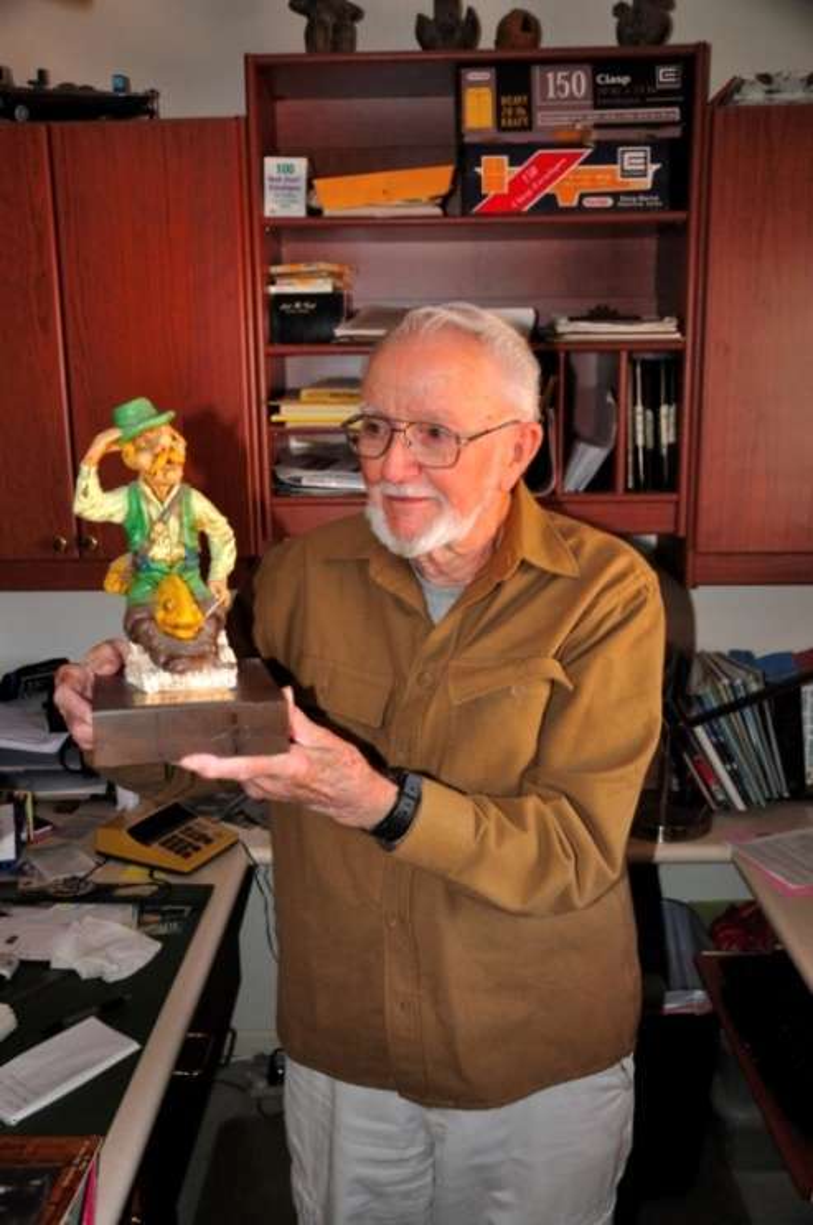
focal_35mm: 33
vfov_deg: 57.3
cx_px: 406
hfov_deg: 39.8
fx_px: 1121
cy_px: 612
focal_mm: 22
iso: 800
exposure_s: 1/60
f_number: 3.8
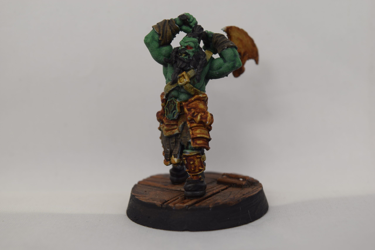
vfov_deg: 18.2
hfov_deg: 27.0
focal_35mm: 75
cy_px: 125
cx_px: 188
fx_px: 781
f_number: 8
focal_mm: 50
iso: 100
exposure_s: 1/2.5
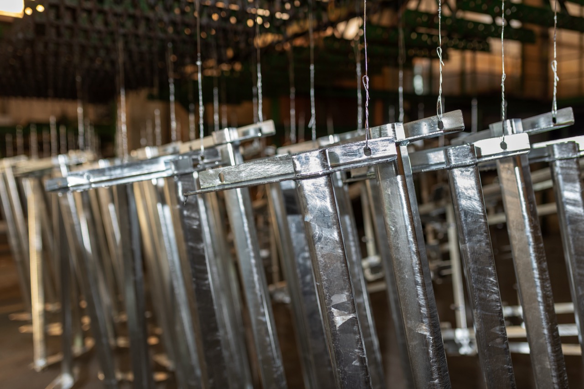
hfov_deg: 54.4
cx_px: 292
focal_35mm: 35
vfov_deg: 37.9
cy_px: 194
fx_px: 568
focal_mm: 35
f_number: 2.2
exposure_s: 1/100
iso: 200
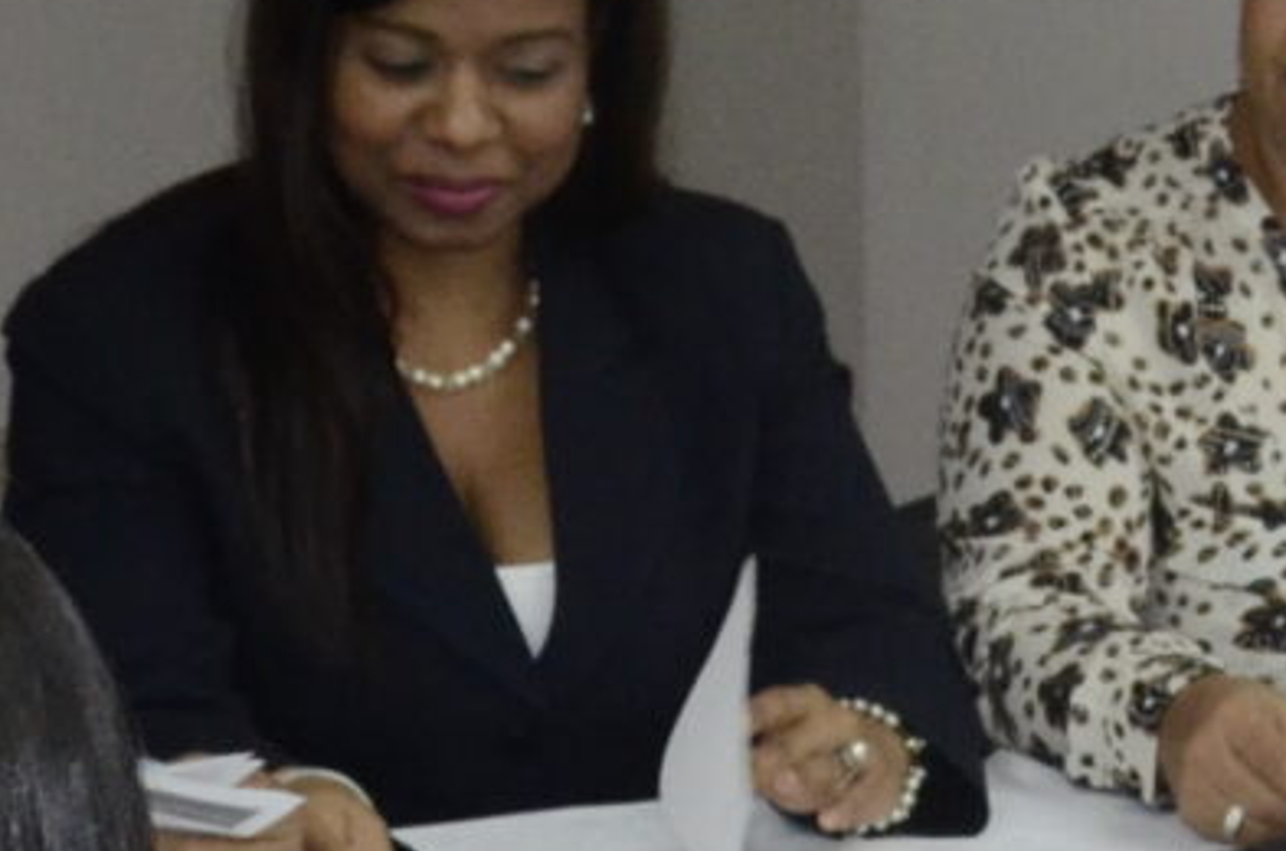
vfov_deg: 7.7
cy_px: 763
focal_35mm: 176
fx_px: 6272
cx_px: 1721
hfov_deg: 11.4
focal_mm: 18
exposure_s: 1/160
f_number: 5.6
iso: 1600
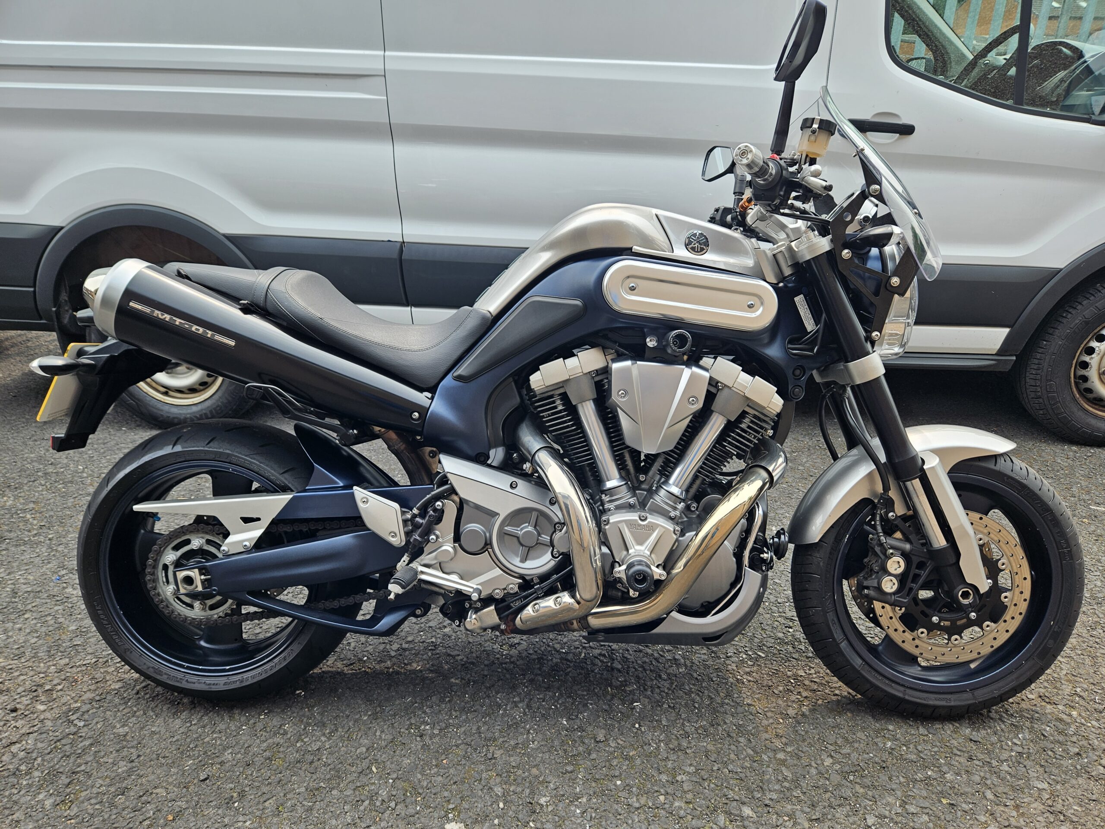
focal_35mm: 23
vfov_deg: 58.9
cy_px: 414
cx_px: 552
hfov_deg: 73.9
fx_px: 734
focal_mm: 5.4
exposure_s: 1/405
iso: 25
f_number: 1.8
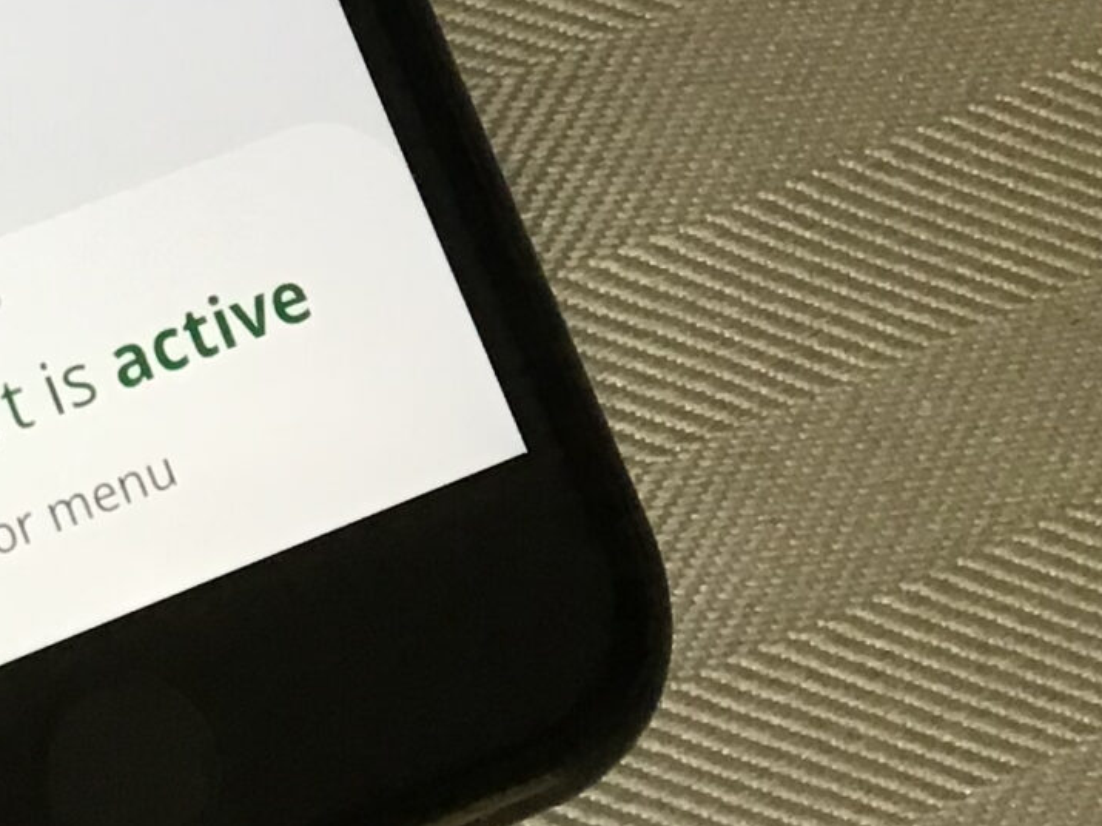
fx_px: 3533
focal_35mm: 111
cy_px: -89
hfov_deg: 16.9
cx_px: -240
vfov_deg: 13.1
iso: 40
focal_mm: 3.3
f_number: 2.4
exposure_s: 1/30
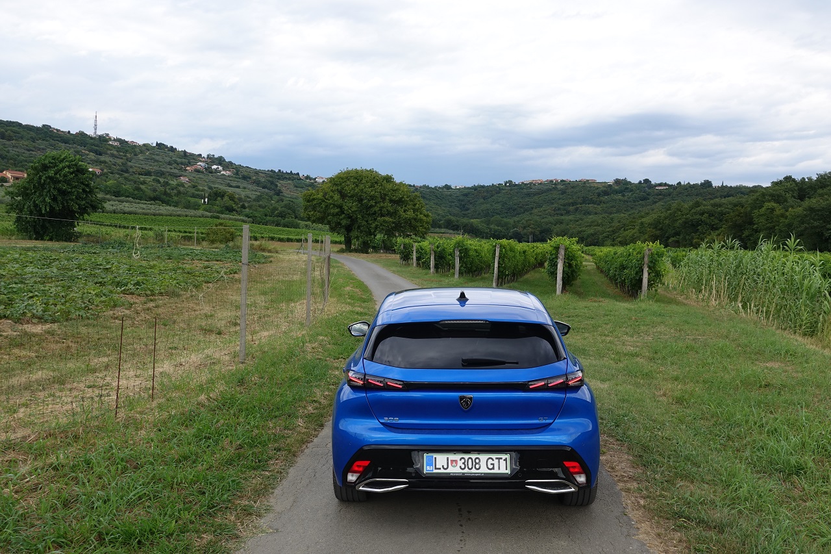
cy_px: 277
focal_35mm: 34
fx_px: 785
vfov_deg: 38.9
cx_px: 416
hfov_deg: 55.8
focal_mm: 12.48
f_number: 5.6
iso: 125
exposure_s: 1/200
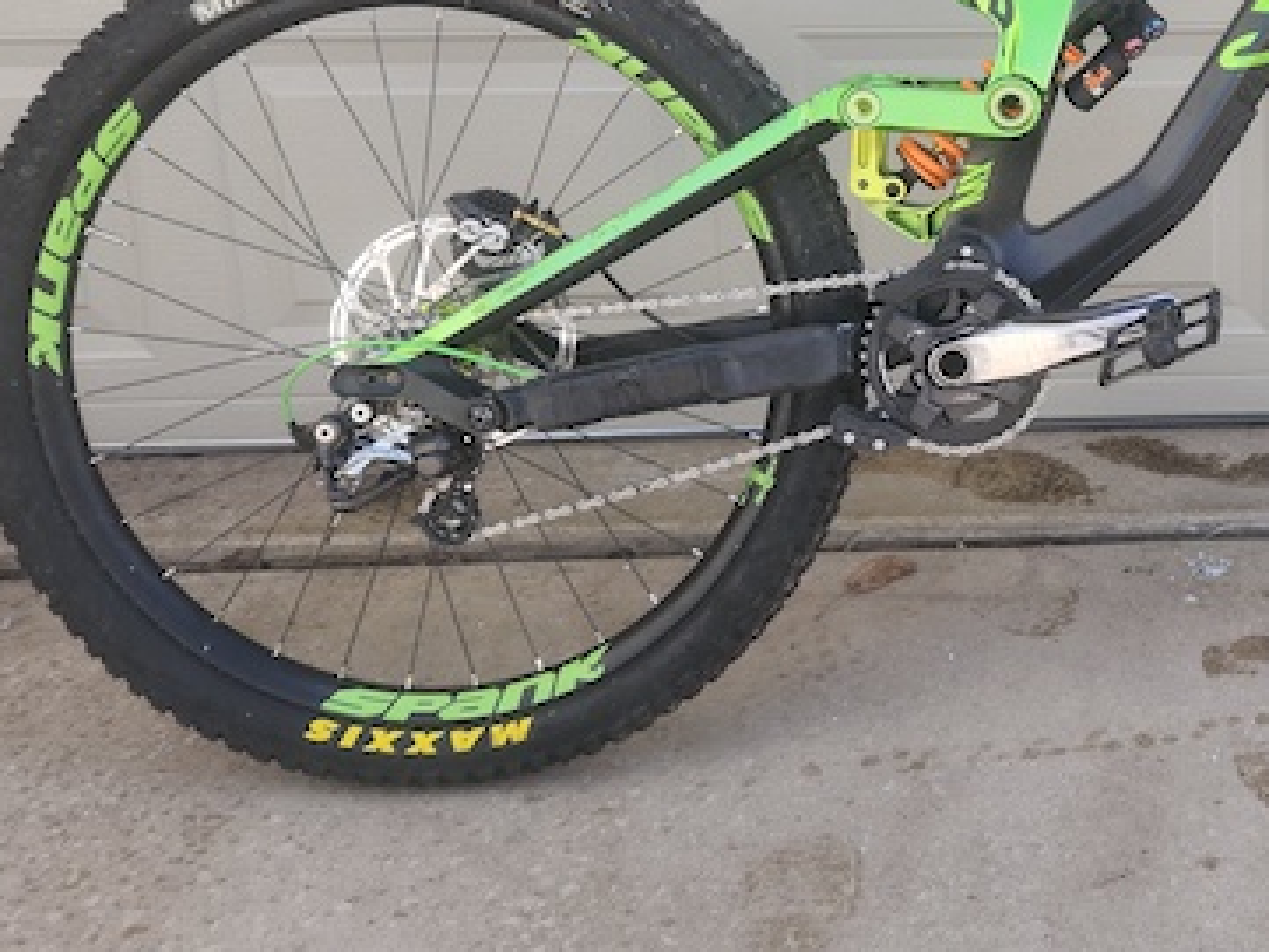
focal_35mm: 51
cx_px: 1230
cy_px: 39
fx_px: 1870
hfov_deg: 34.5
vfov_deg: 27.2
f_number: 1.8
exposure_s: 1/352
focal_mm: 5.4
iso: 20
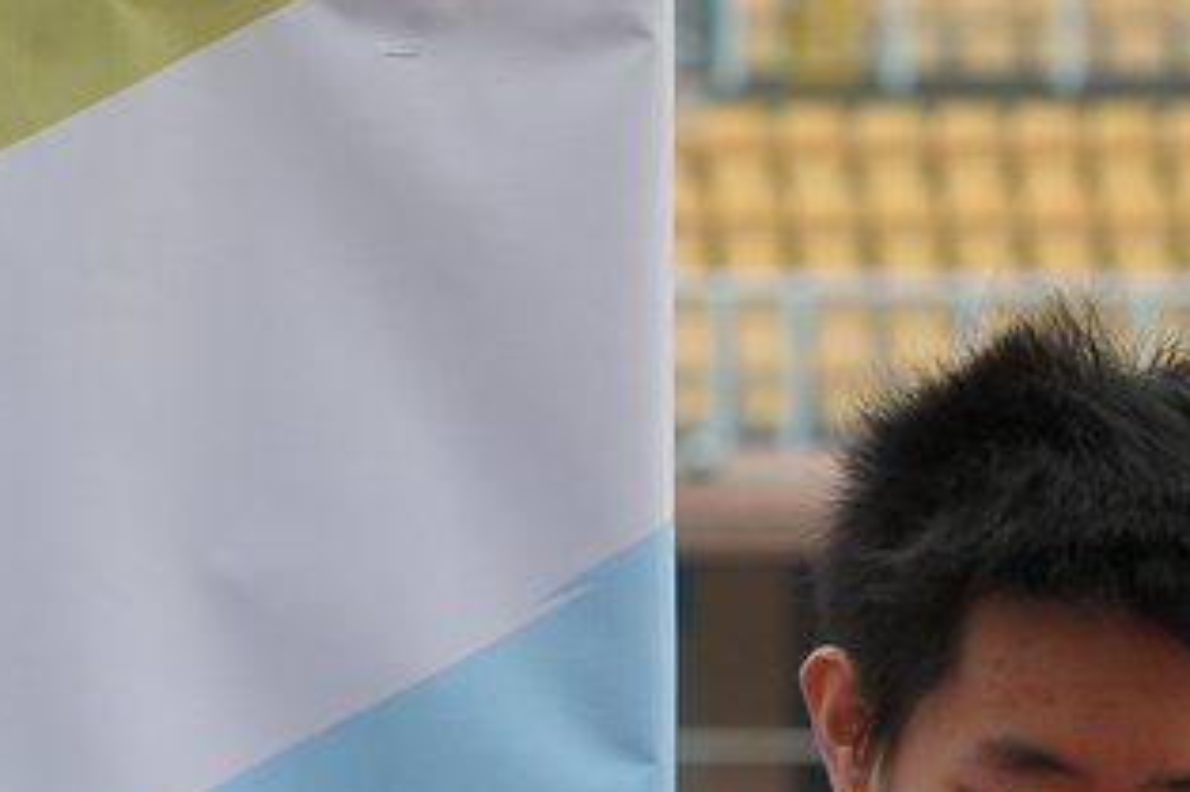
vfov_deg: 2.8
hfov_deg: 4.2
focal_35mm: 487
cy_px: 718
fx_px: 16086
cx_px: -140
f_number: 5.6
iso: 320
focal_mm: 85
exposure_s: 1/160
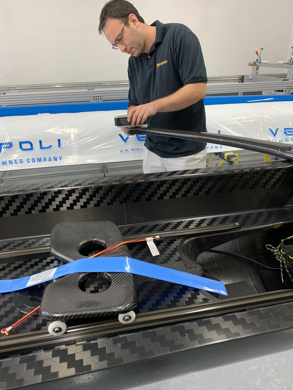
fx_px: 293
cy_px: 195
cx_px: 146
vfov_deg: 67.3
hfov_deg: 53.1
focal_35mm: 26
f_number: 1.8
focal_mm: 4.25
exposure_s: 1/60
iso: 125
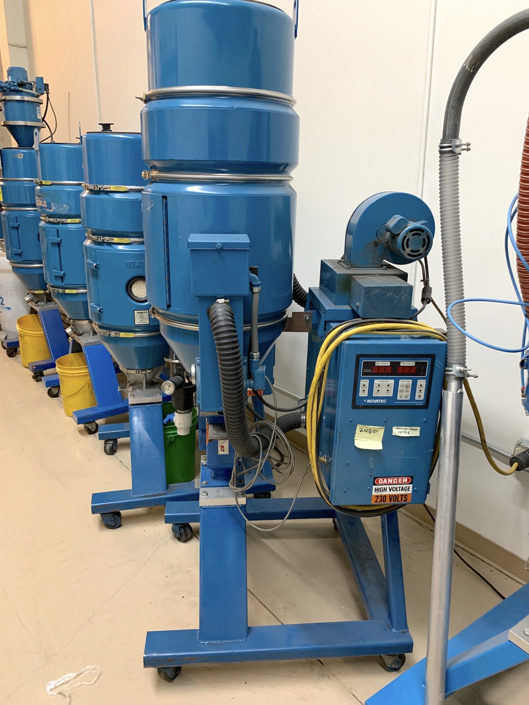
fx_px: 530
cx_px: 264
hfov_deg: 53.1
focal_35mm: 26
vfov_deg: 67.3
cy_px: 352
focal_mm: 4.25
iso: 400
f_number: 1.8
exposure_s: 1/40
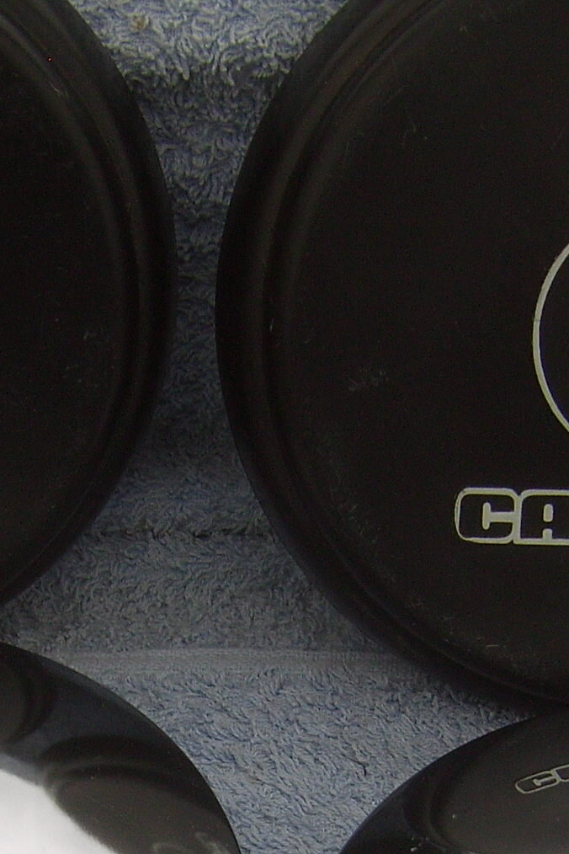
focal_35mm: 101
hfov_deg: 13.5
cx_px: 195
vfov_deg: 19.8
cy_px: 799
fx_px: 2394
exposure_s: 1/80
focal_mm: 7.8
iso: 50
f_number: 3.5
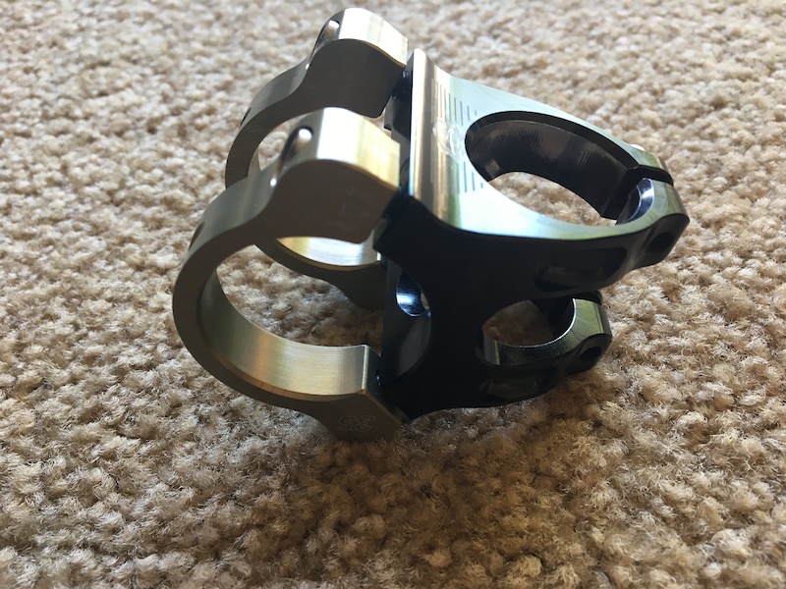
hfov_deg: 61.7
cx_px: 393
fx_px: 658
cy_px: 294
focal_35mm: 29
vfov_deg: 48.2
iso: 50
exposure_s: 1/30
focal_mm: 4.15
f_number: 2.2
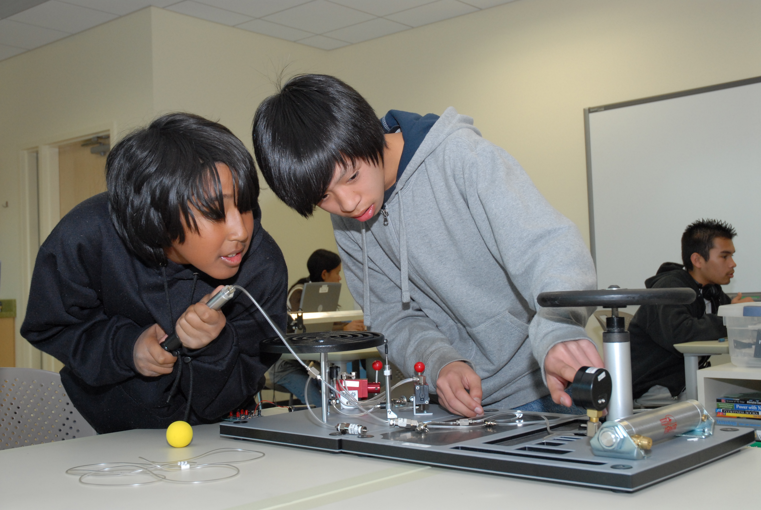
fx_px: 921
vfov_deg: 30.9
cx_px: 380
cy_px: 255
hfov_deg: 44.9
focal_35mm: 44
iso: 500
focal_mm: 29
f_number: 6.3
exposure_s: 1/60
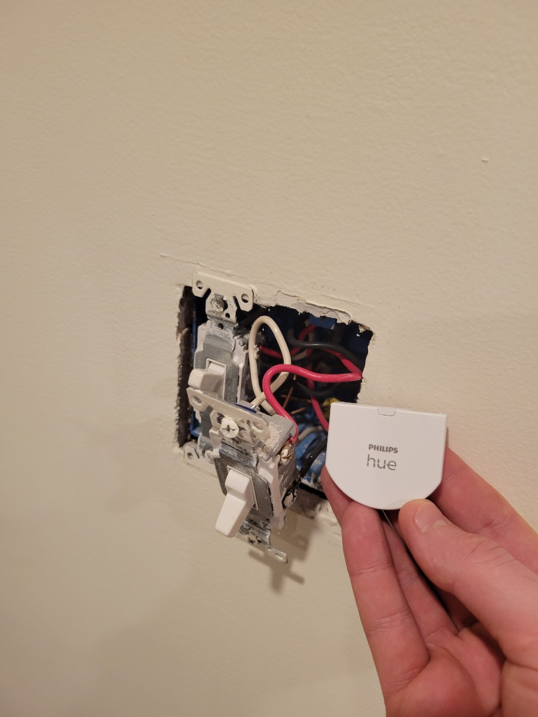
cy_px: 358
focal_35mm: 26
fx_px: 539
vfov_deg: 67.3
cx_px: 269
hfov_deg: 53.1
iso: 200
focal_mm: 5.4
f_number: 1.8
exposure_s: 1/41
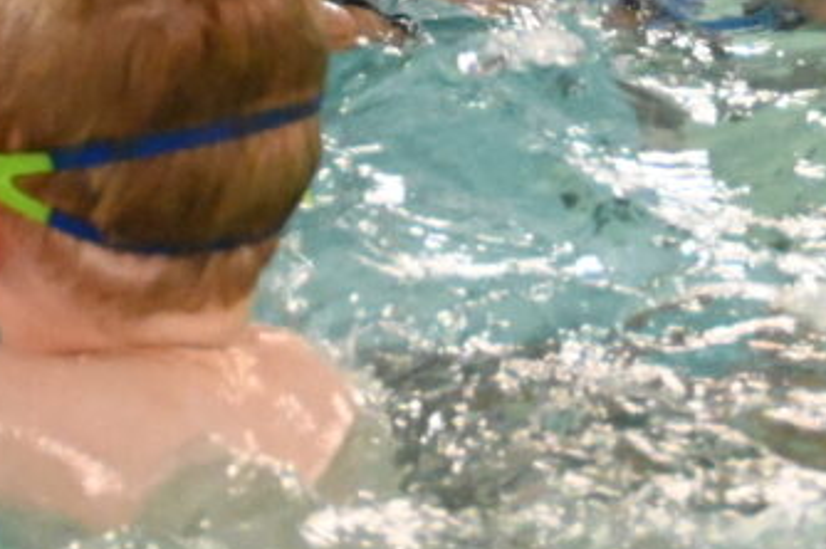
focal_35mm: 566
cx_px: 754
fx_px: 12974
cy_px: -507
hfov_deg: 3.6
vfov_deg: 2.4
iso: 6400
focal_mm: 82
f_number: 5
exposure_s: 1/250
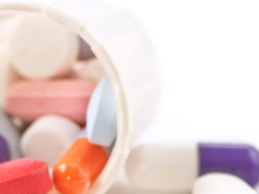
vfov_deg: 5.3
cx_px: -66
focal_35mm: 281
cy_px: 215
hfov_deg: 7.0
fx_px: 2102
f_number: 10
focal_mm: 105
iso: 100
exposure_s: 1/100
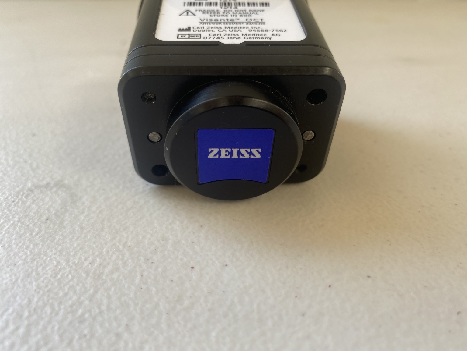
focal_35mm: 26
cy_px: 176
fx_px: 351
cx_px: 234
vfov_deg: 53.1
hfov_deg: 67.3
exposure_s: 1/122
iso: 50
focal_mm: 4.25
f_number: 1.8
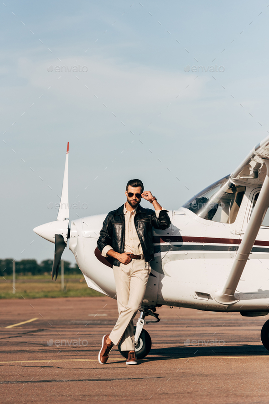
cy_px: 202
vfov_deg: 15.8
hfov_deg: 10.6
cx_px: 134
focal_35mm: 130
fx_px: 1456
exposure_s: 1/6400
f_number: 4
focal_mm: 130
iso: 250
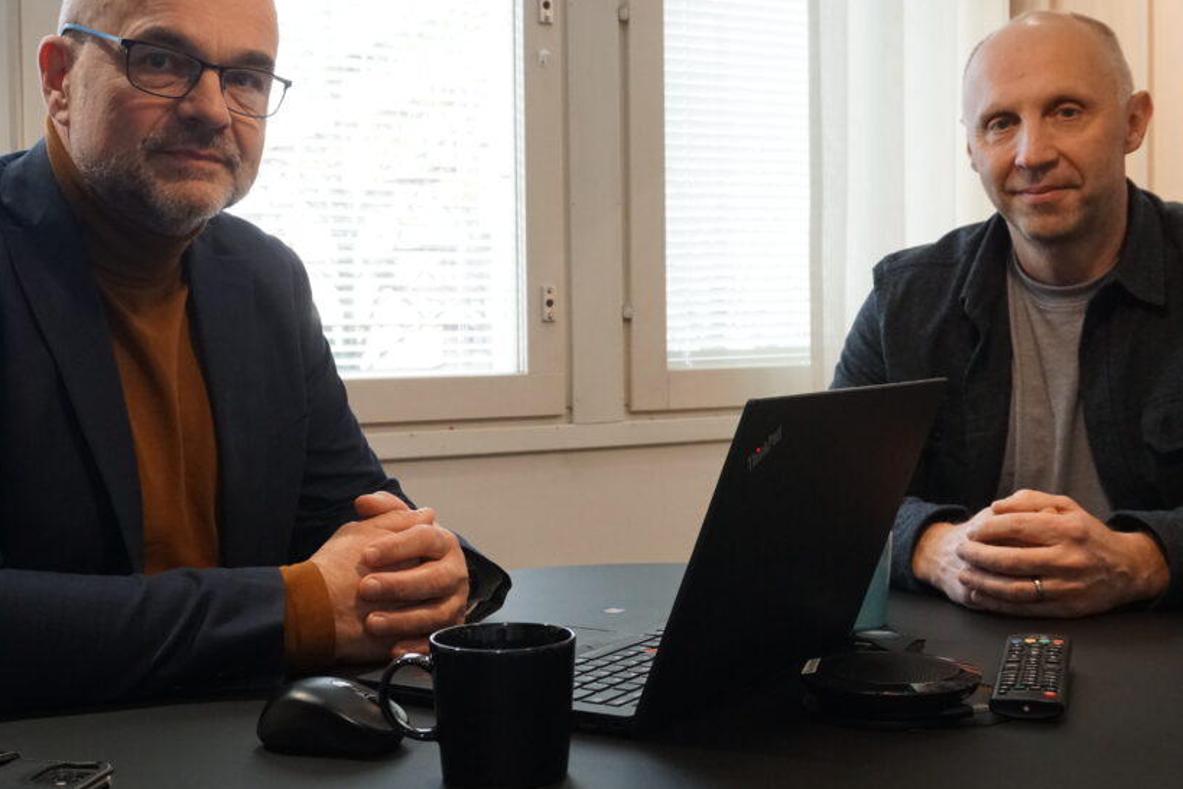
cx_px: 602
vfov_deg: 29.9
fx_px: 1479
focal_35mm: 45
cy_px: 387
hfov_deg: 43.6
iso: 1600
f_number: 6.3
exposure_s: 1/60
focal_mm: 24
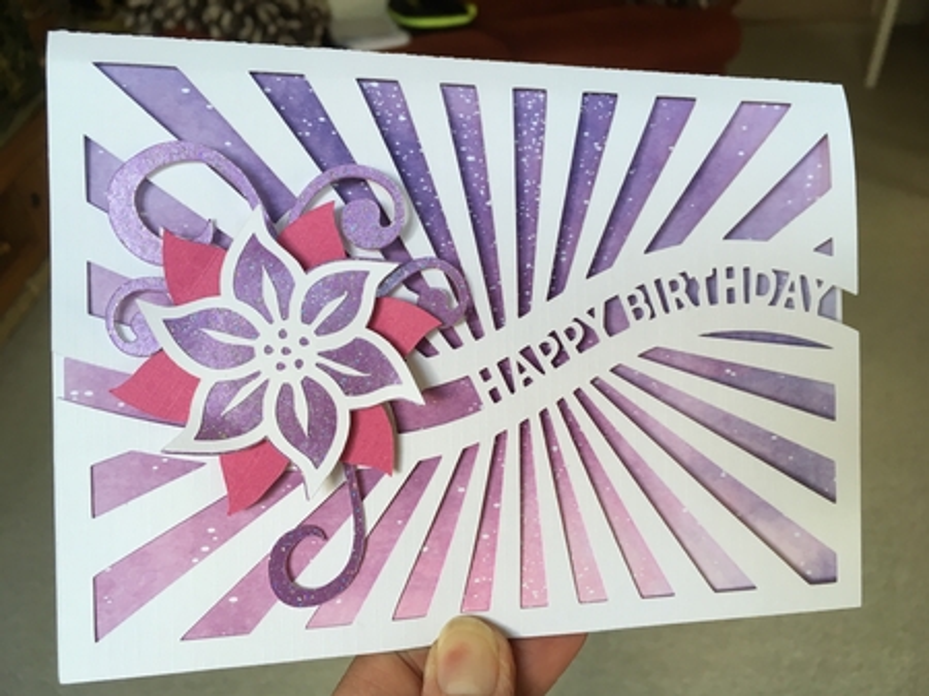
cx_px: 464
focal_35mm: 29
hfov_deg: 61.7
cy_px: 348
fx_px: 778
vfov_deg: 48.2
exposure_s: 1/33
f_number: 2.2
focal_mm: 4.15
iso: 25
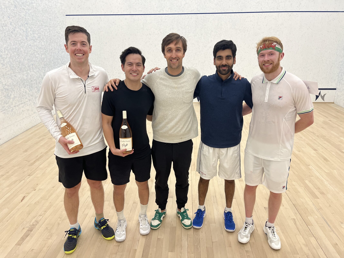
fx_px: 258
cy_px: 129
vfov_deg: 53.1
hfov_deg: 67.3
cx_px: 172
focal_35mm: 26
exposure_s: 1/120
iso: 125
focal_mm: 5.1
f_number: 1.6
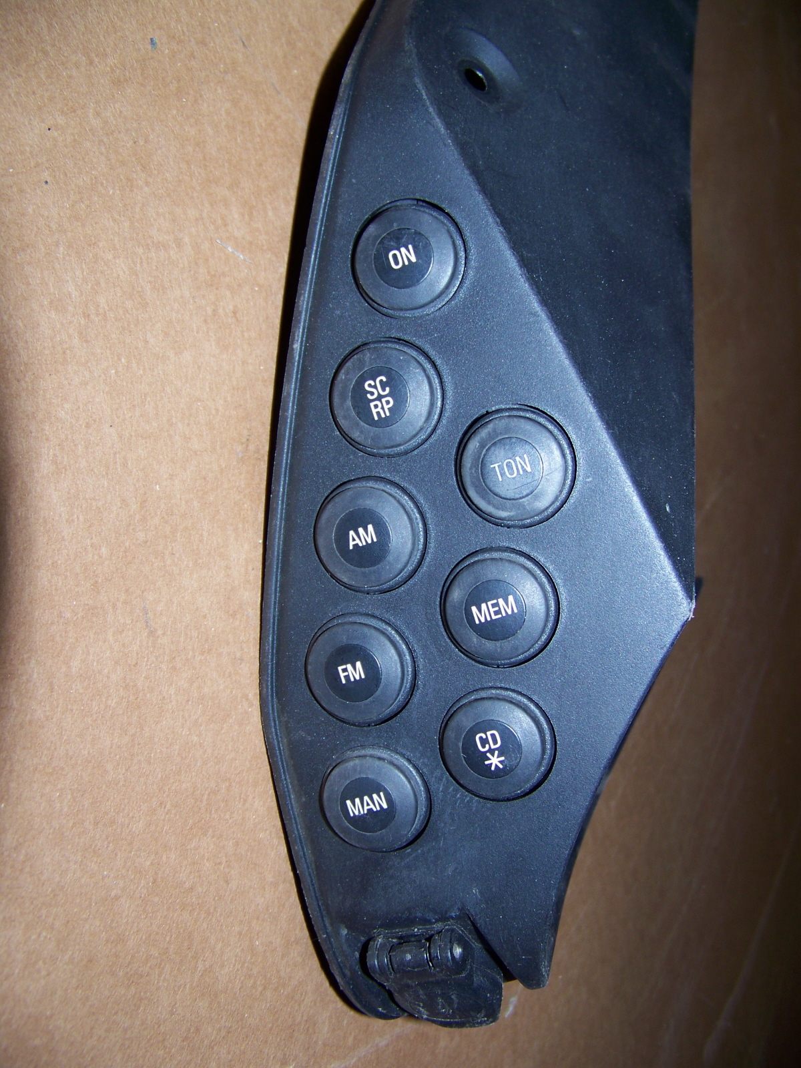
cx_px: 400
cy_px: 534
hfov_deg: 39.7
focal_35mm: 36
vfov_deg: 51.4
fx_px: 1111
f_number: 2.8
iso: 64
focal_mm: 5.85
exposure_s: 1/30
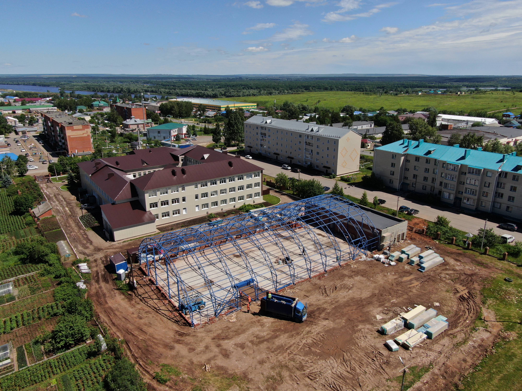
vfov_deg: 56.8
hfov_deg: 71.6
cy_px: 196
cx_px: 261
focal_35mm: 24
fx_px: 362
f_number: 2.8
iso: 100
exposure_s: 1/2000
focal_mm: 4.39
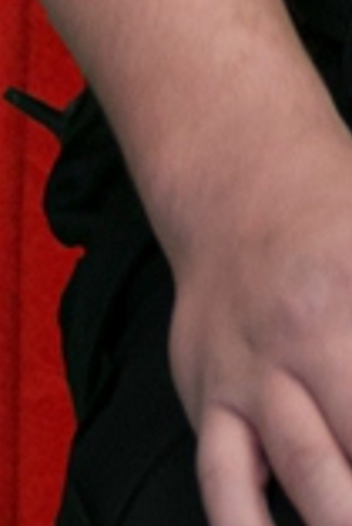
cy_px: -871
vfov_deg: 3.5
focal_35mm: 586
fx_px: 8575
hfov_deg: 2.3
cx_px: 1135
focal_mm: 60
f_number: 29
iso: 1600
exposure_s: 1/160
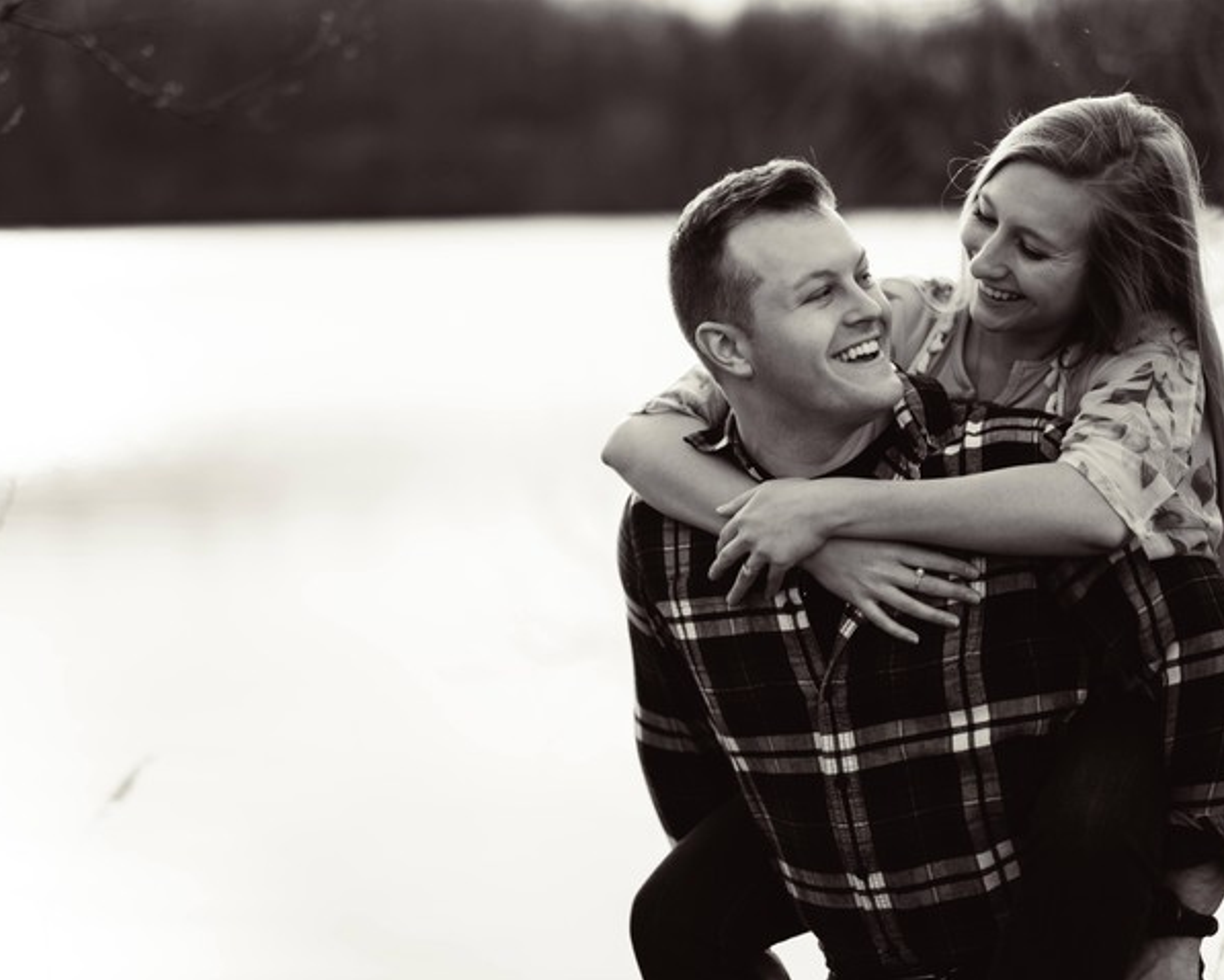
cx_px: 547
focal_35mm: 95
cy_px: 490
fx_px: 3443
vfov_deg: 16.2
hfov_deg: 20.2
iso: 160
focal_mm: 56
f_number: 1.2
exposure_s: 1/3200
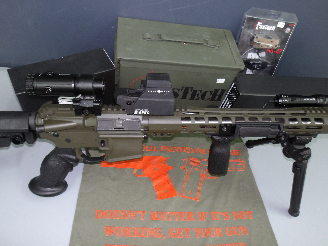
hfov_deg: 65.3
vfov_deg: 51.4
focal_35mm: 27
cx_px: 164
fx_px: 256
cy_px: 123
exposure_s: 1/15
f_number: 3
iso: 200
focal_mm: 4.9
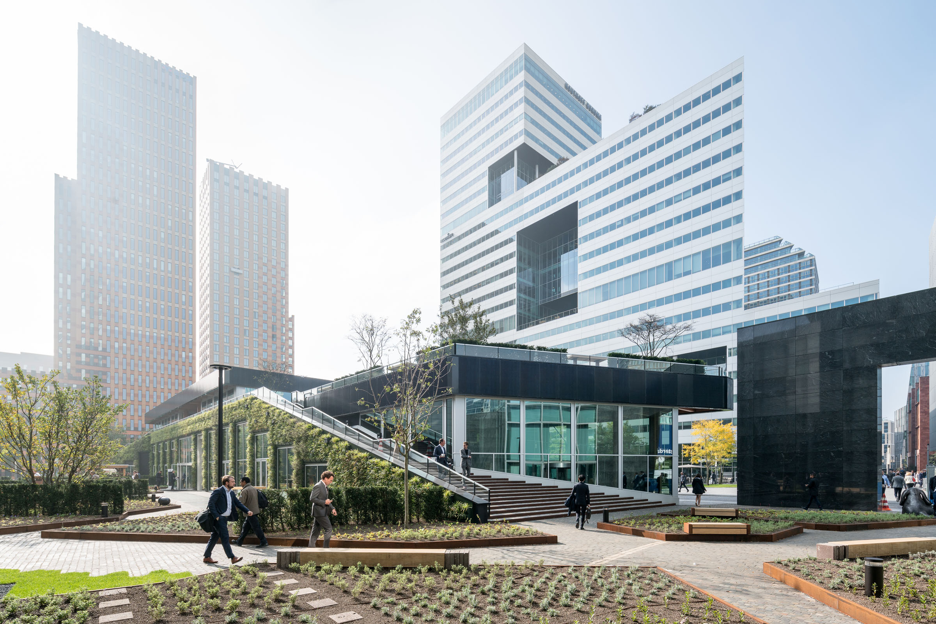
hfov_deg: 93.3
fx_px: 442
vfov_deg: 70.5
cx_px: 468
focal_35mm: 17
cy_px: 312
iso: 200
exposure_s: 1/200
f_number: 11
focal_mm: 17
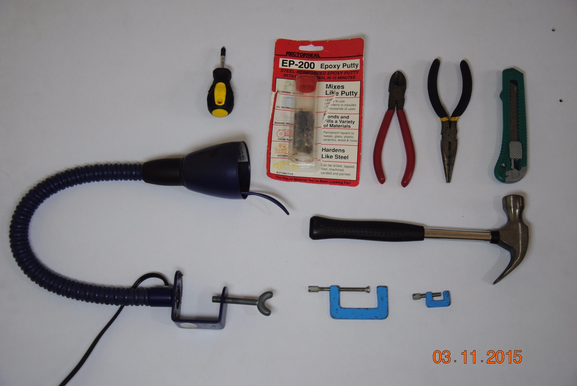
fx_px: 843
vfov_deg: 25.8
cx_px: 288
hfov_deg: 37.8
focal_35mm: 52
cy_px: 193
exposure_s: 1/40
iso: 200
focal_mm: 35
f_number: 4.5
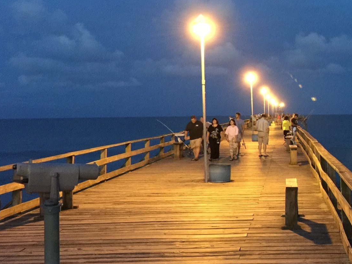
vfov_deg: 26.9
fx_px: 549
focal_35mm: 54
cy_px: 87
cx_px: 274
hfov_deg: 34.6
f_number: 2.2
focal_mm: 4.15
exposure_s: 1/4
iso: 125
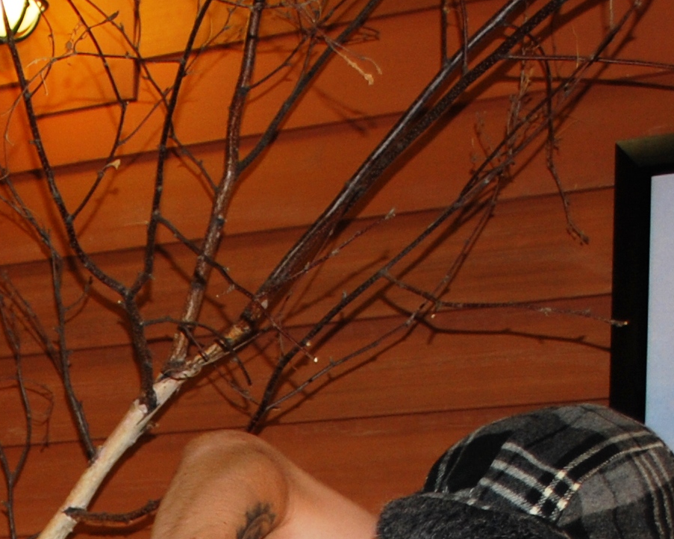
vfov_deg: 10.9
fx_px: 2652
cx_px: -143
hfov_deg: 14.0
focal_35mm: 133
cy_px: 956
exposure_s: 1/60
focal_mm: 22
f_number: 4
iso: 200
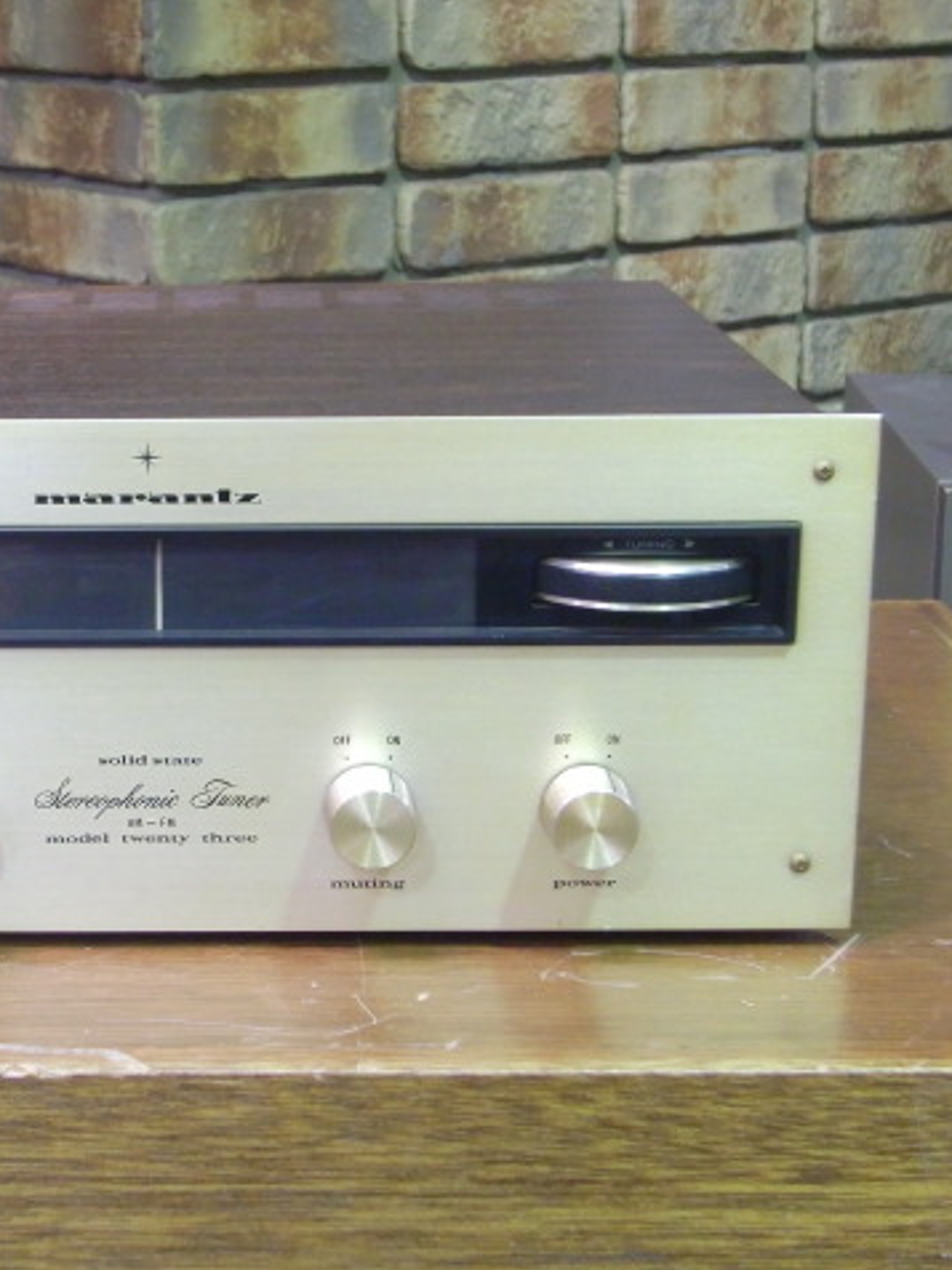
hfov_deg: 19.6
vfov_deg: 26.3
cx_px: 141
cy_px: 635
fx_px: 2714
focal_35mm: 74
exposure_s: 1/20
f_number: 3.6
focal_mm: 9.8
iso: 400
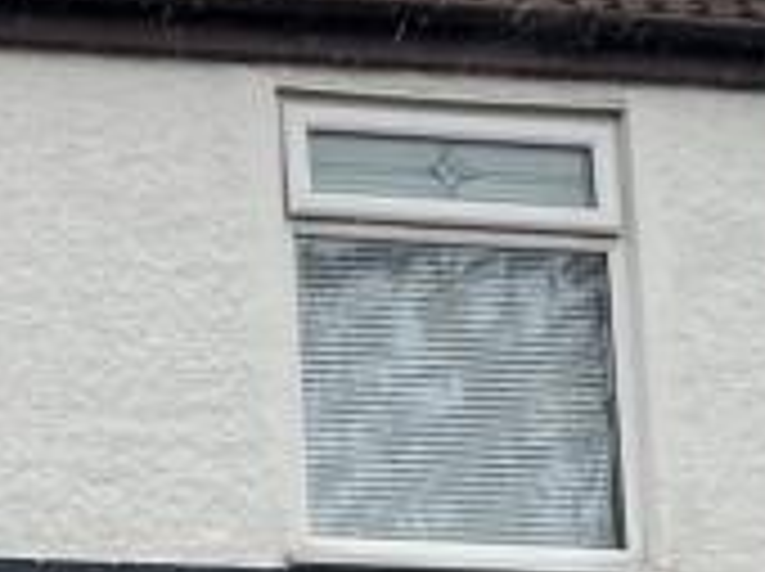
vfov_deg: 9.1
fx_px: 3465
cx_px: -832
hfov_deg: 11.2
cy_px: 941
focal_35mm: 157
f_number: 1.6
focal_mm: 4.2
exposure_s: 1/518
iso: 32
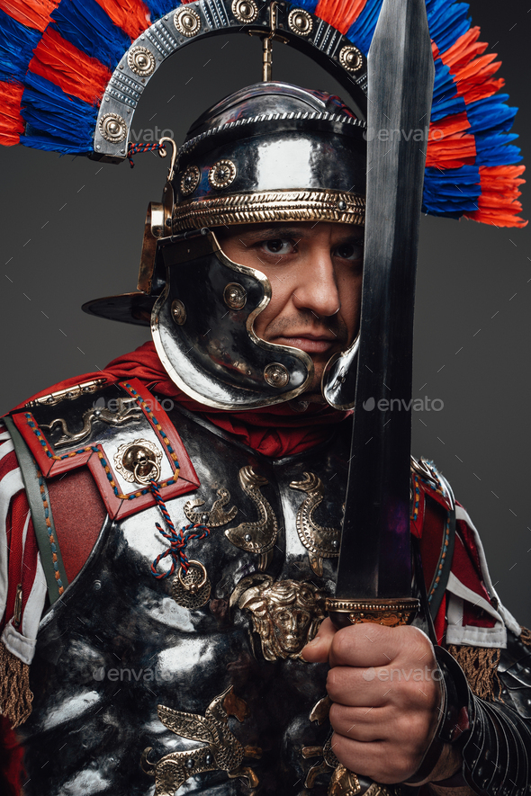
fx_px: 1018
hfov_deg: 29.2
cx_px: 266
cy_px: 398
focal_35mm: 46
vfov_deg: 42.7
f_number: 7.1
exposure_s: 1/160
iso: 160
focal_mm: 46
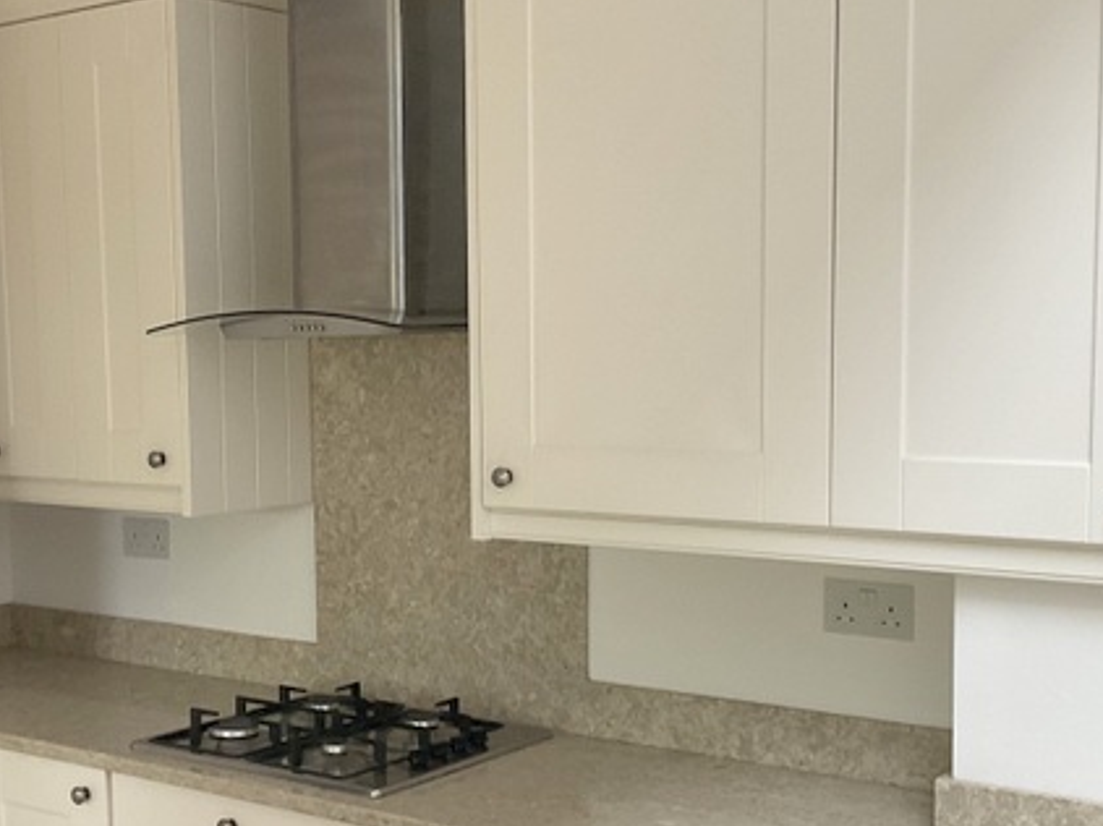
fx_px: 1752
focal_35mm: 55
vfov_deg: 26.5
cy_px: 512
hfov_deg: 34.8
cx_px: 408
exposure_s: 1/60
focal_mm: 3
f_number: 1.8
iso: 80
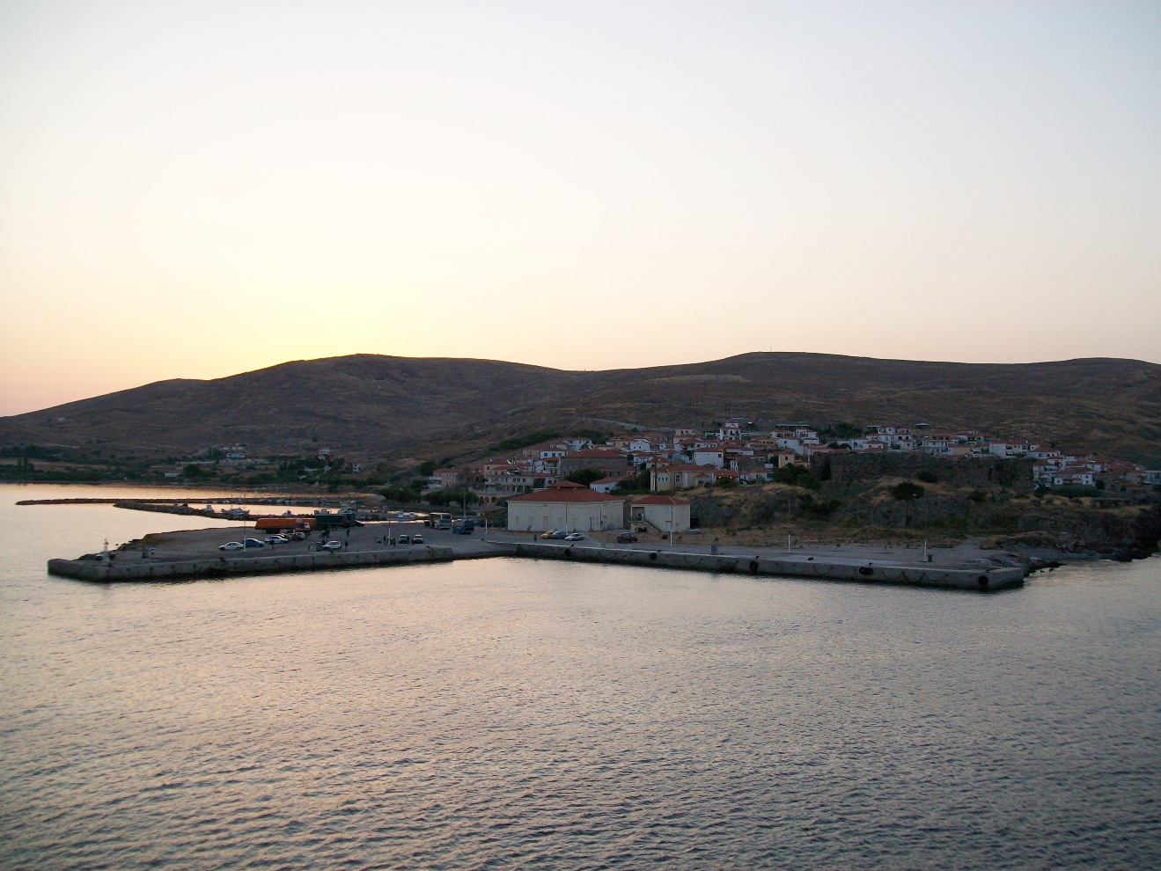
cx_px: 580
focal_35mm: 36
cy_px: 436
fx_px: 1208
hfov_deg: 51.3
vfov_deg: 39.7
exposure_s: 1/160
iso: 64
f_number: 2.7
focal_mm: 6
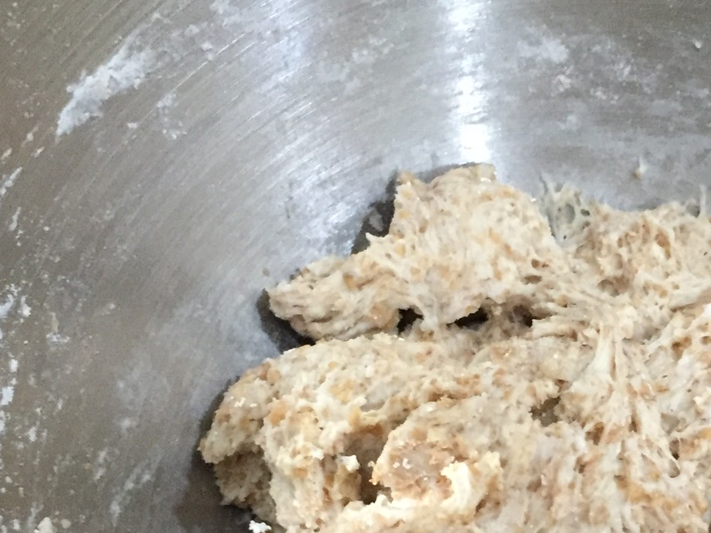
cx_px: 461
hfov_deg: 26.6
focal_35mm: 73
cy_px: 453
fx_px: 1499
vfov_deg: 19.9
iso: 250
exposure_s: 1/17
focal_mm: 4.15
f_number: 2.2
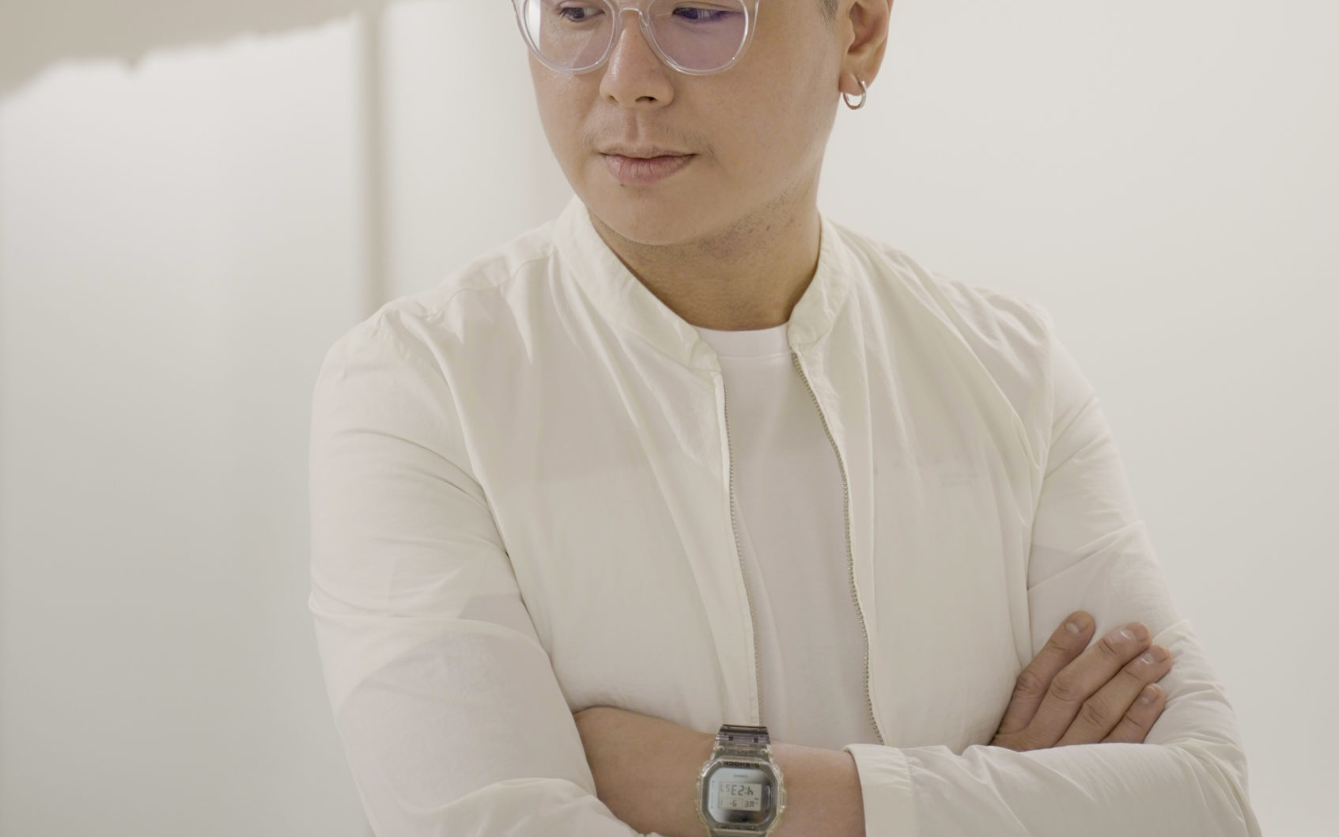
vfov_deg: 13.7
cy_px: 24
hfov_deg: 22.1
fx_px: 3430
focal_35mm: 94
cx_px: 669
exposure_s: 1/100
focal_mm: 61
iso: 2000
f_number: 2.8
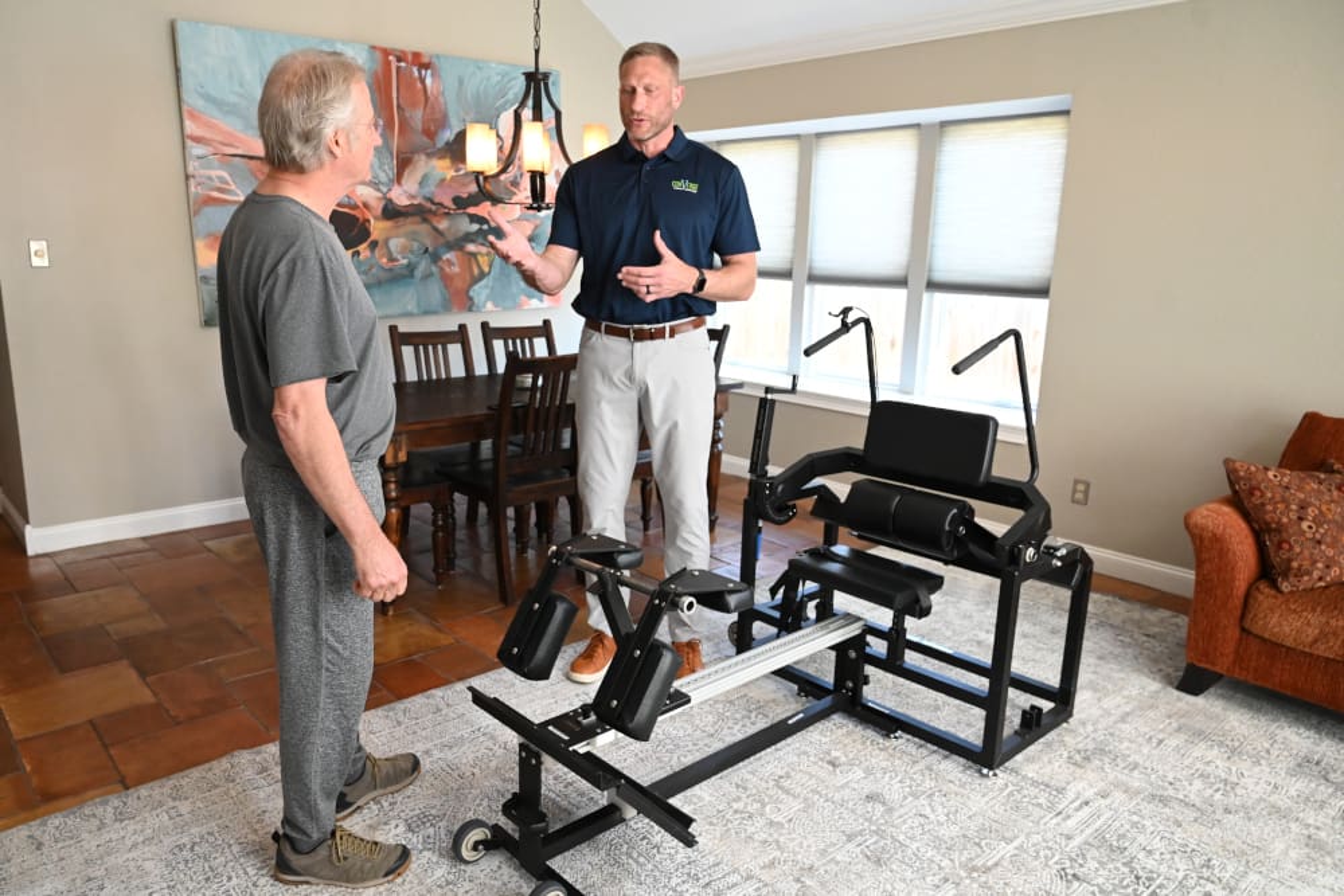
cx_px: 672
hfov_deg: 73.7
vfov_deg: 53.1
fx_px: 896
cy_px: 448
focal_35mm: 24
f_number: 4.5
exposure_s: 1/320
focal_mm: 24
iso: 4000
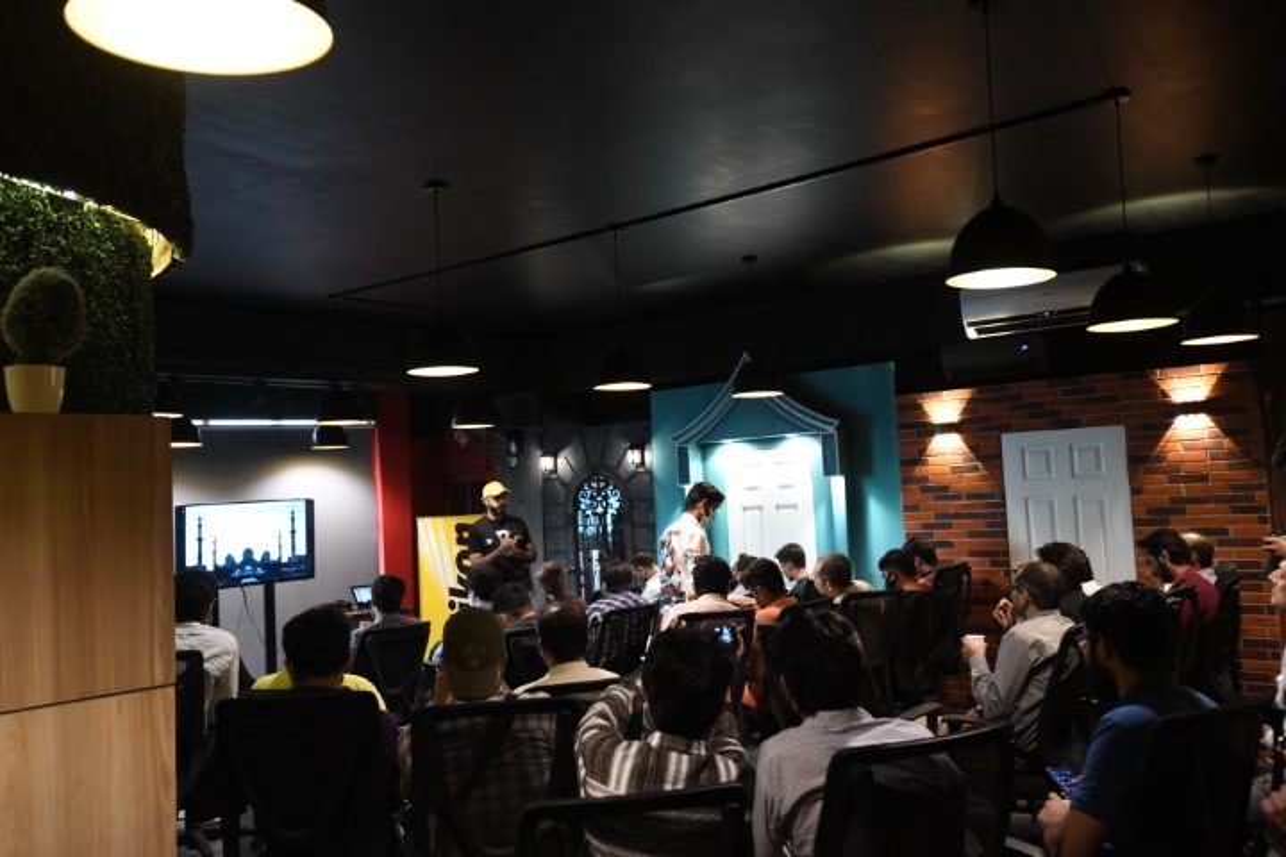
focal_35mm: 32
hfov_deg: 58.7
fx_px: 1143
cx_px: 643
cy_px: 428
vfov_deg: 41.1
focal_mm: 32
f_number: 4
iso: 4000
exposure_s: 1/60
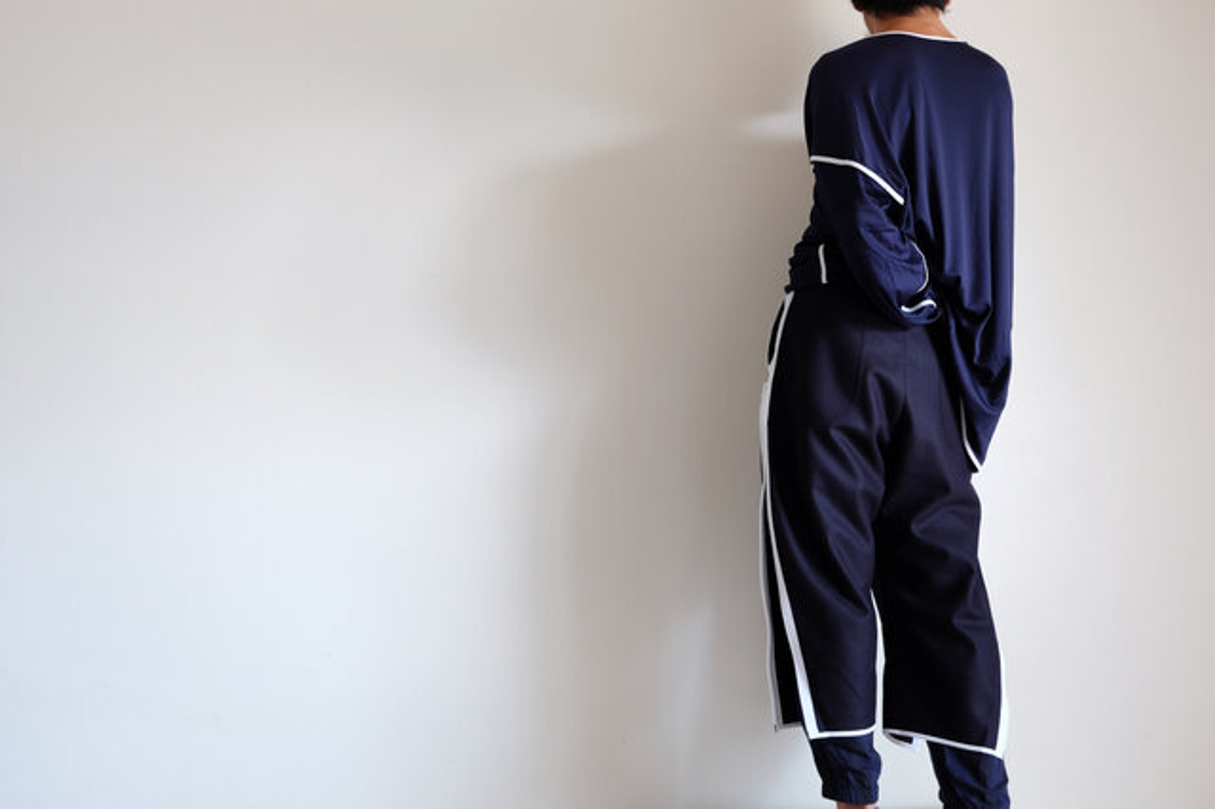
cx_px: 608
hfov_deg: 63.7
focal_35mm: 29
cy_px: 404
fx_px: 978
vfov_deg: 44.9
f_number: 2.8
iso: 400
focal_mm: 19.6
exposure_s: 1/52
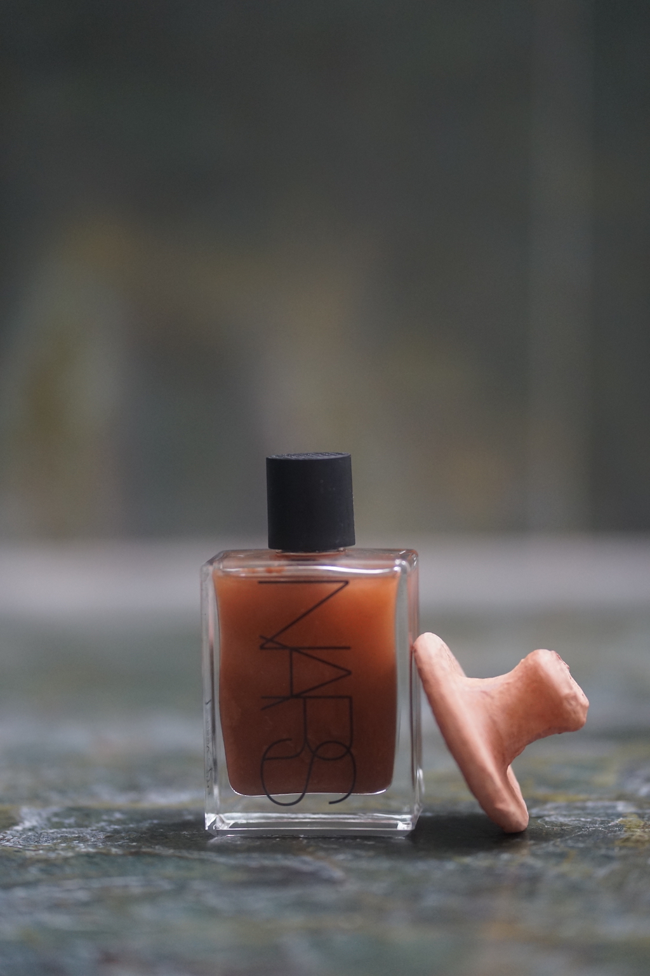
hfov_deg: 16.1
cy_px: 488
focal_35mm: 85
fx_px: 2302
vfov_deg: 23.9
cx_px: 325
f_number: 2
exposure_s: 1/160
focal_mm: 85
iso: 1600
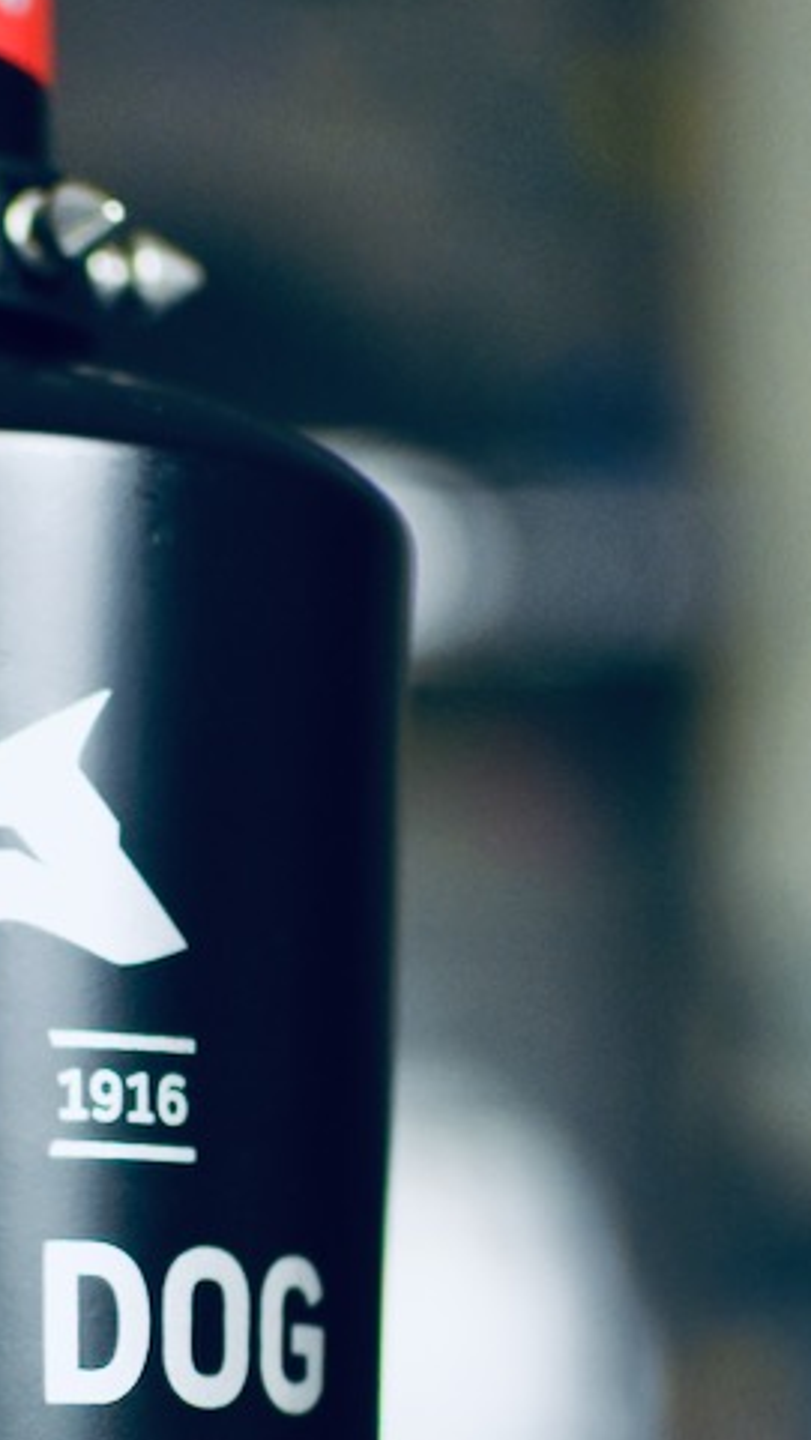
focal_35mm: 146
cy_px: 1224
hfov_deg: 8.2
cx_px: -141
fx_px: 5590
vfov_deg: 14.6
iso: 1250
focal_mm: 35
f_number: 1.8
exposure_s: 1/400
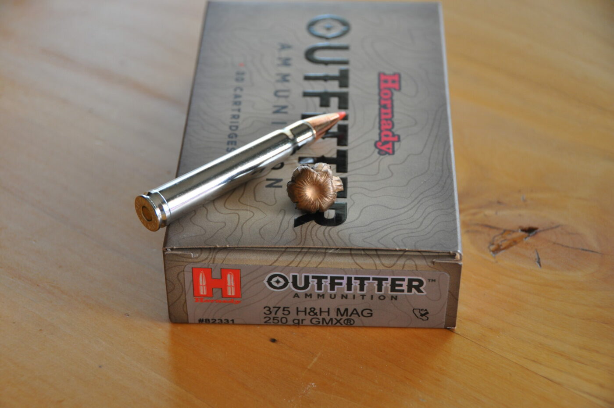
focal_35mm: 84
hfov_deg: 24.2
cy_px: 204
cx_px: 307
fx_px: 1431
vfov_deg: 16.2
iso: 400
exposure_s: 1/100
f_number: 4.8
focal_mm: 56
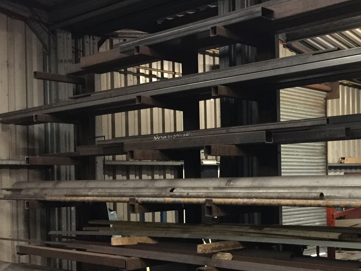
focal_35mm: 52
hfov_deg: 35.8
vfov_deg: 27.9
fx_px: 542
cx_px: 280
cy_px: 176
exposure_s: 1/8
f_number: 2.2
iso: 200
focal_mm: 4.15
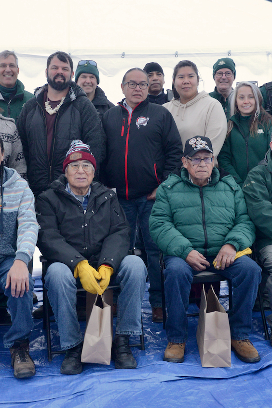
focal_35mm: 53
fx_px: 601
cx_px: 121
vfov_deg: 37.5
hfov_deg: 25.5
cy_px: 204
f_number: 9
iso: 2500
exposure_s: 1/50
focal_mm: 35
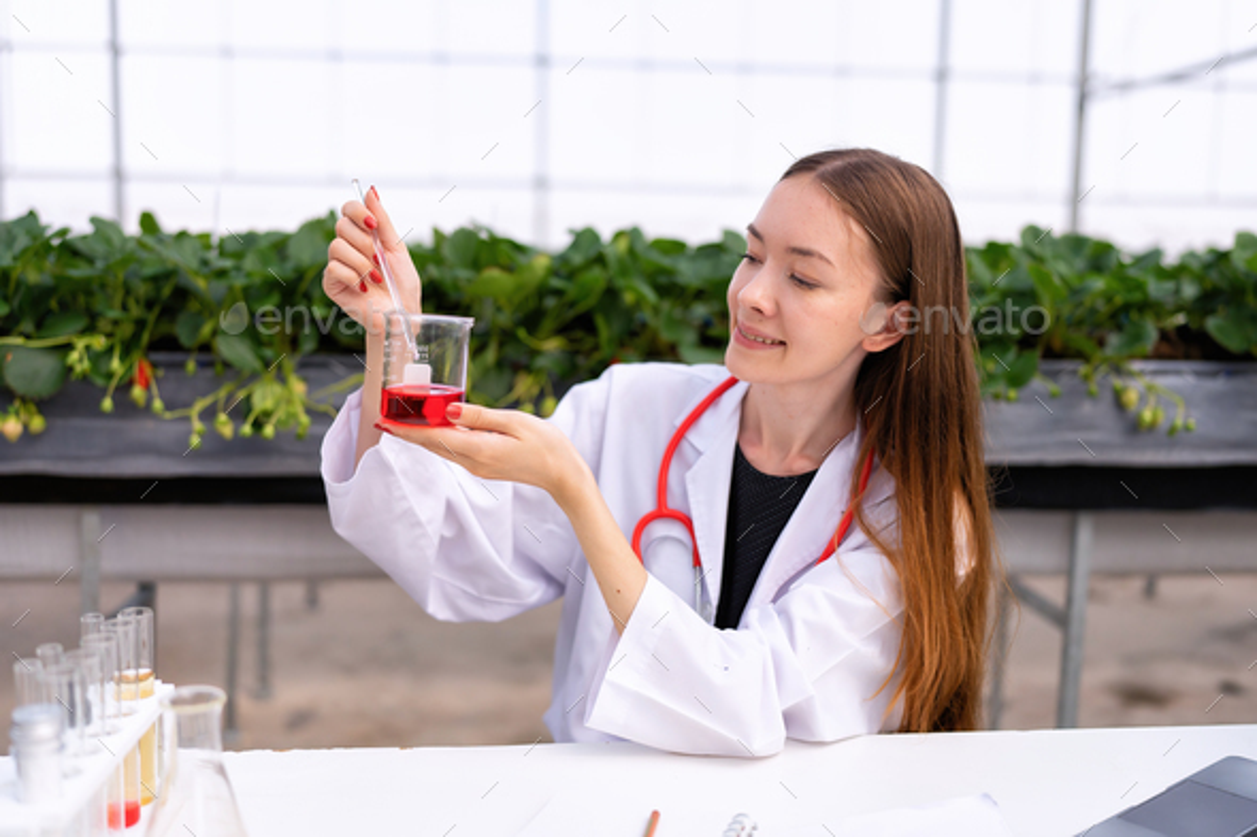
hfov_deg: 54.4
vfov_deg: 37.8
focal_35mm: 35
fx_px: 1222
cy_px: 418
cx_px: 628
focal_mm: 35
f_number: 1.4
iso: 320
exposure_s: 1/8000
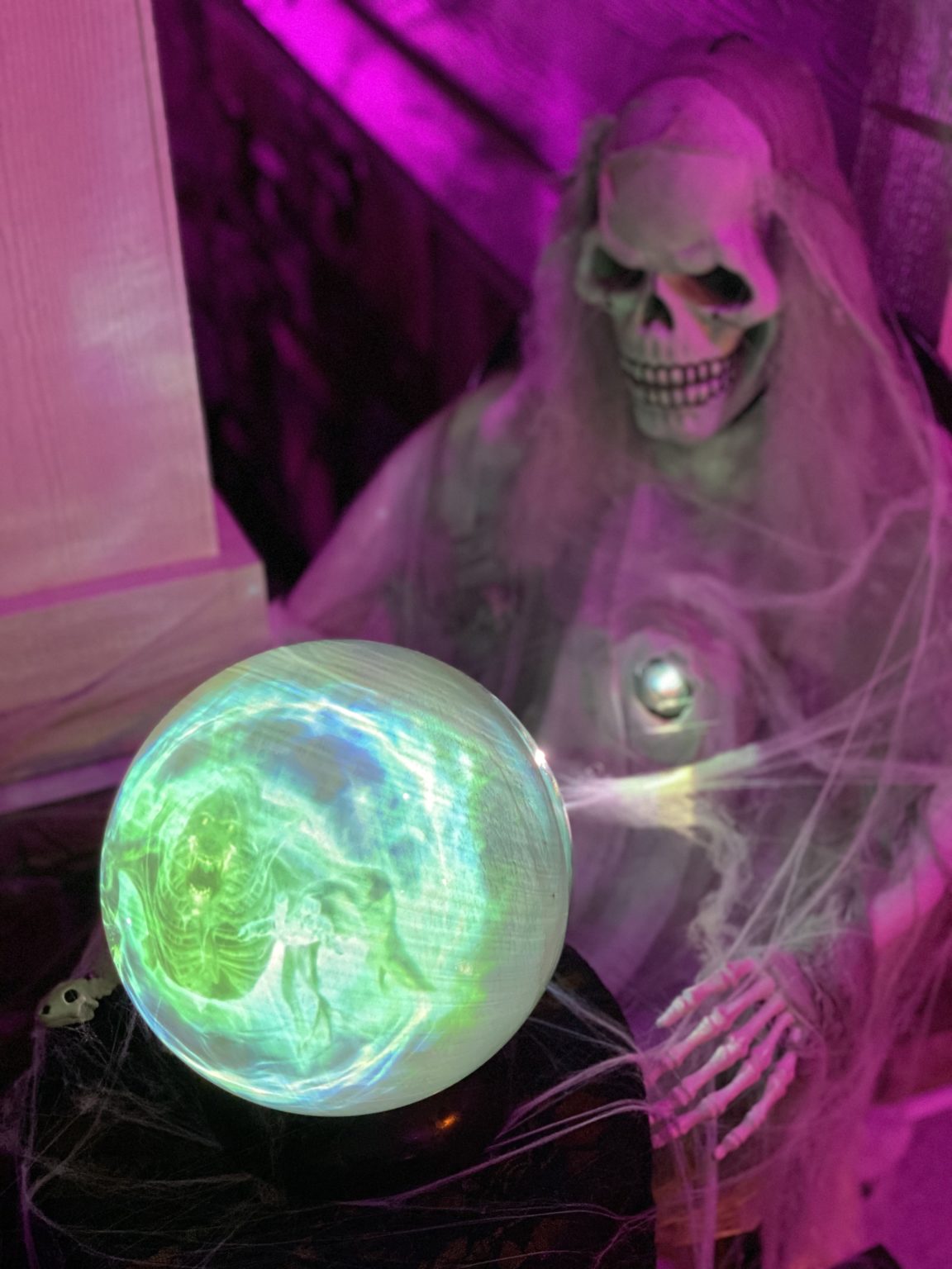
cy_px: 634
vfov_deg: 36.8
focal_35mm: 52
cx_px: 476
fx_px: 1907
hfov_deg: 28.0
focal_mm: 6
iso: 400
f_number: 2
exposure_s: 1/36
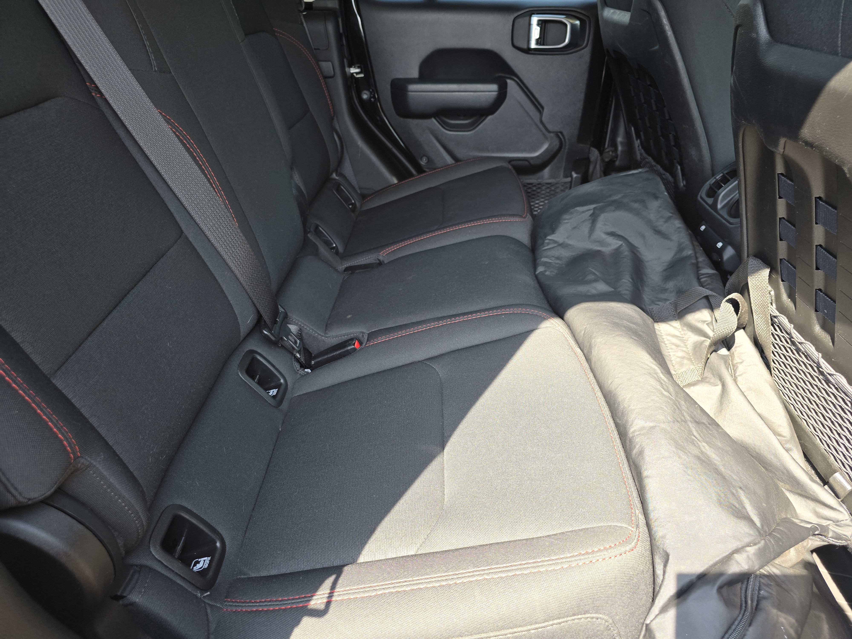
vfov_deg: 58.9
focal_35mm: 23
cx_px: 426
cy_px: 320
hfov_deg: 73.9
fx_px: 566
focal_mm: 6.3
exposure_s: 1/180
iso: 50
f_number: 1.7
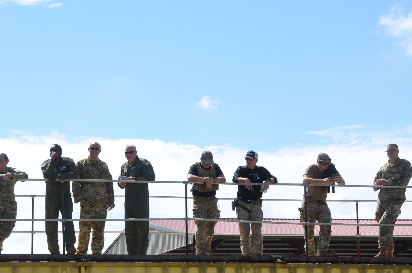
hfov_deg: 17.9
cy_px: 183
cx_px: 107
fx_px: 1303
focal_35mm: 114
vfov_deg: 12.0
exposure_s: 1/400
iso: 200
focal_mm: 46
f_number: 10
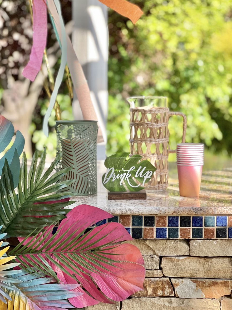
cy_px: 175
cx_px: 104
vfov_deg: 21.5
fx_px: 813
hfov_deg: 16.2
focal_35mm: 91
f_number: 2.8
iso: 25
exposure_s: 1/121
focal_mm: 9
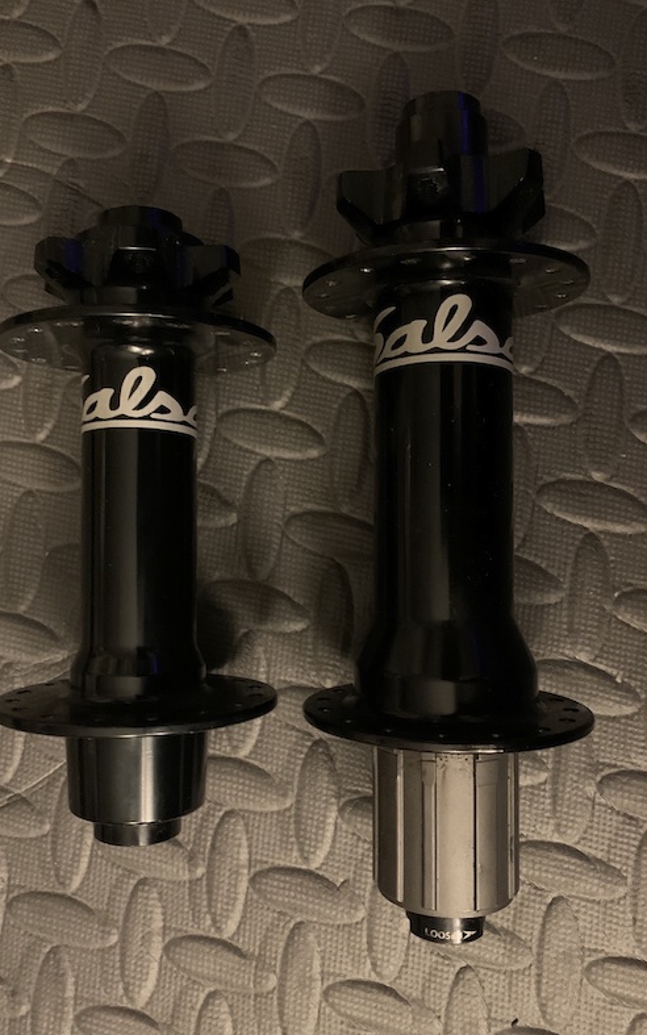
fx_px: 790
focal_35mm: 28
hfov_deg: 44.5
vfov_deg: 66.5
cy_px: 523
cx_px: 299
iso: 1000
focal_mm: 4.25
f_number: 1.8
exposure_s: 1/15
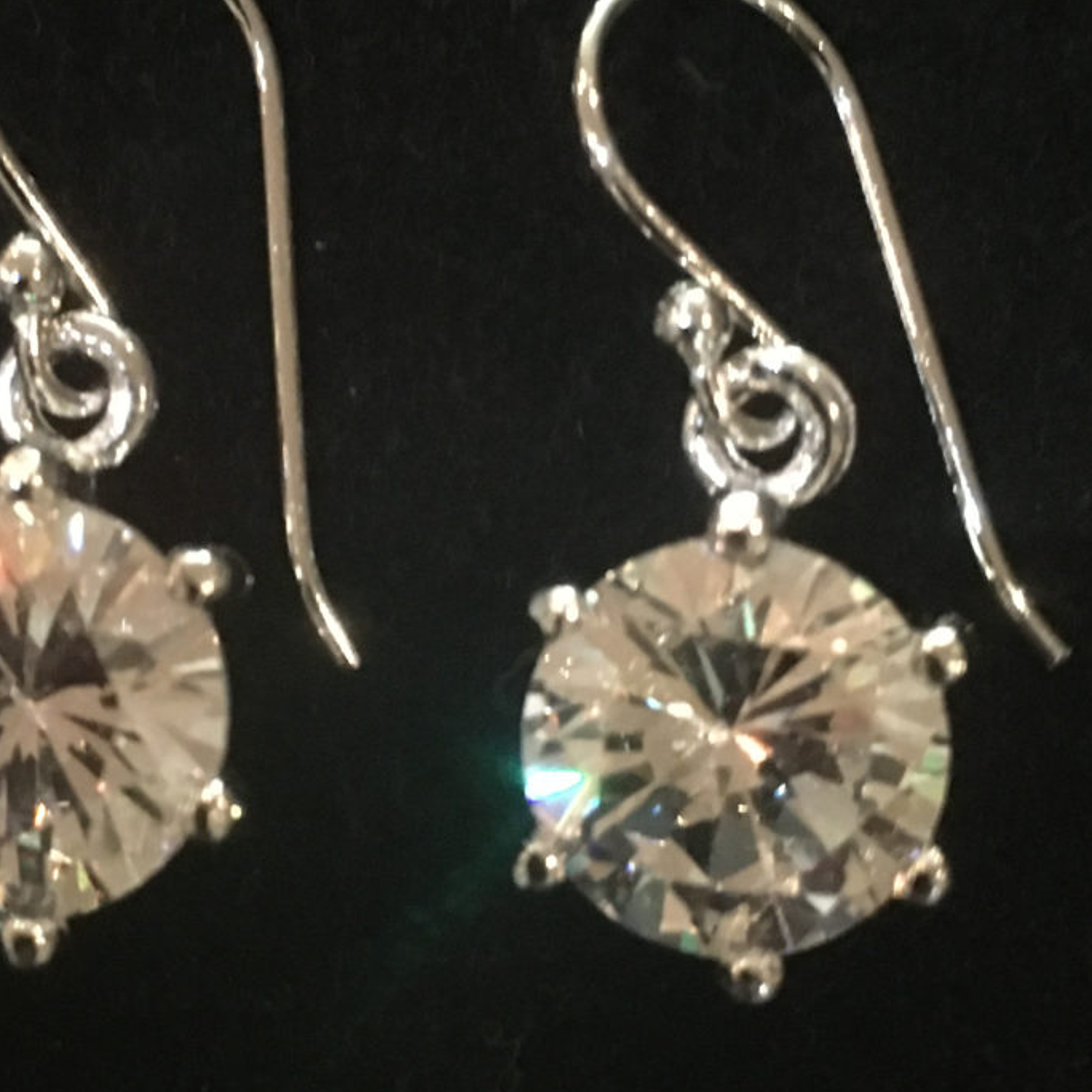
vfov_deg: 23.1
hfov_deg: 22.9
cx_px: 338
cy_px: 501
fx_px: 2677
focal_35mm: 75
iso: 1600
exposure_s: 1/33
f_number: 2.2
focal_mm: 4.15
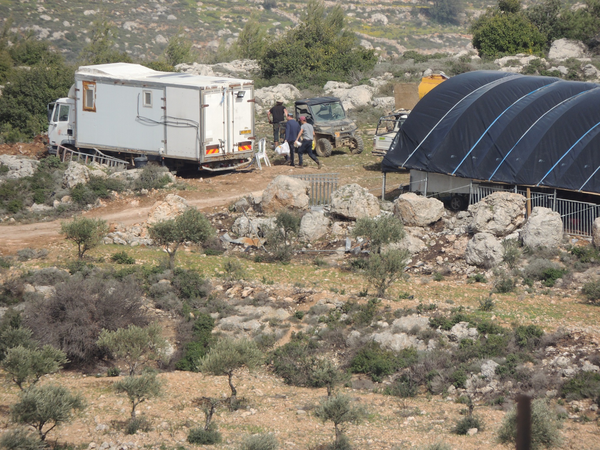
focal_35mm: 600
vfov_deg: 2.5
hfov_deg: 3.3
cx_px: 300
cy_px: 225
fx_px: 10400
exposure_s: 1/800
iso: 110
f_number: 4.9
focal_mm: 107
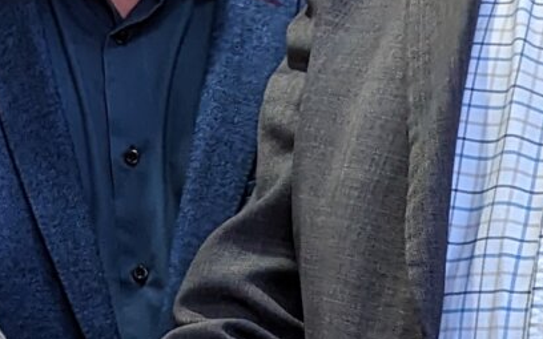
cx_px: -97
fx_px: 2368
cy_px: 201
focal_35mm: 160
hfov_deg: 12.8
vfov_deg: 8.2
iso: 1123
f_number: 1.85
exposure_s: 1/100
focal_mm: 6.81
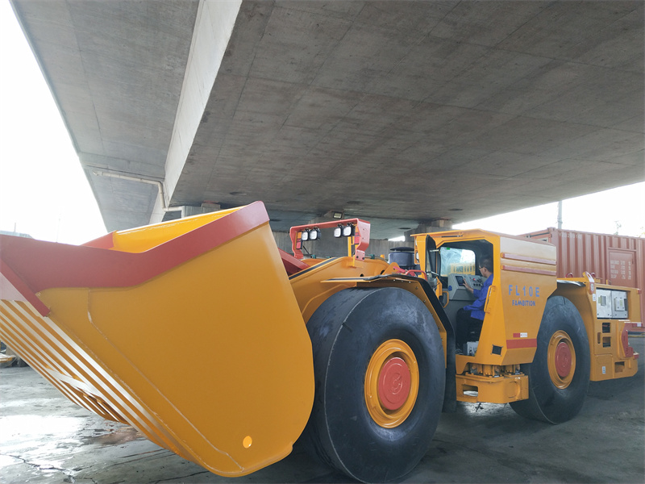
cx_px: 322
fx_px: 559
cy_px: 242
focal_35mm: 30
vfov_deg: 46.8
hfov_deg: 60.0
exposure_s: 1/348
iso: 108
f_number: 1.8
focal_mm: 3.95
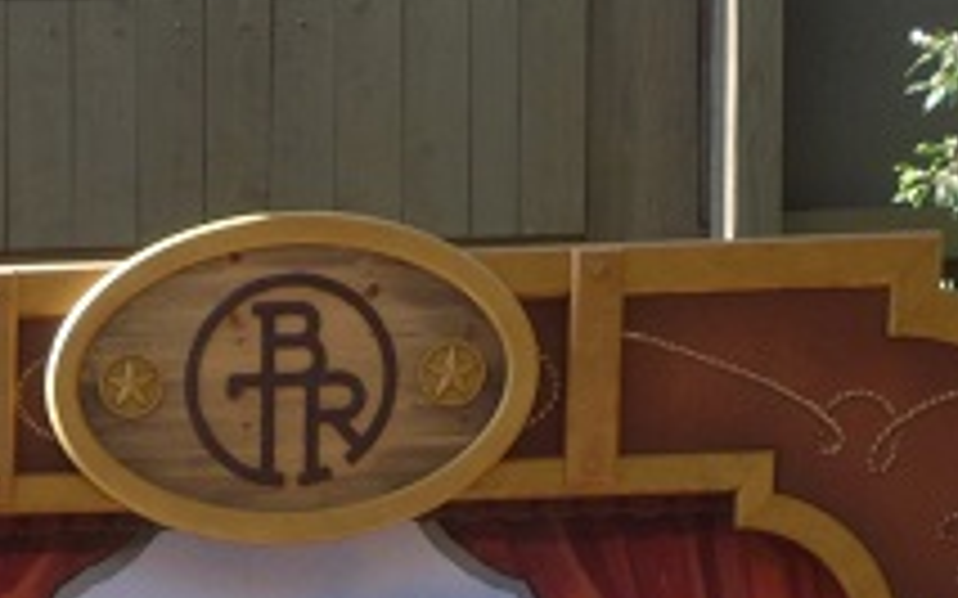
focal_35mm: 137
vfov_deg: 8.6
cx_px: -522
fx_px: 3576
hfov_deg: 14.2
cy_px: 1479
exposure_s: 1/100
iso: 125
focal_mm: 10.4
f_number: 7.1
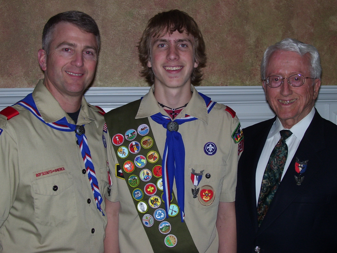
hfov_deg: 34.3
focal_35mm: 56
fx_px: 545
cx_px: 168
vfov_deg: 26.1
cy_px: 126
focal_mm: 9.4
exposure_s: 1/60
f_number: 3.4
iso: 80
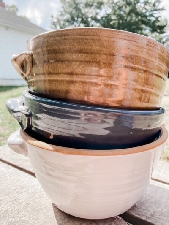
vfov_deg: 63.4
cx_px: 84
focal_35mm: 28
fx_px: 182
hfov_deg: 49.8
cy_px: 112
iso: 20
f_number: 1.8
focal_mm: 3.99
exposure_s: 1/900
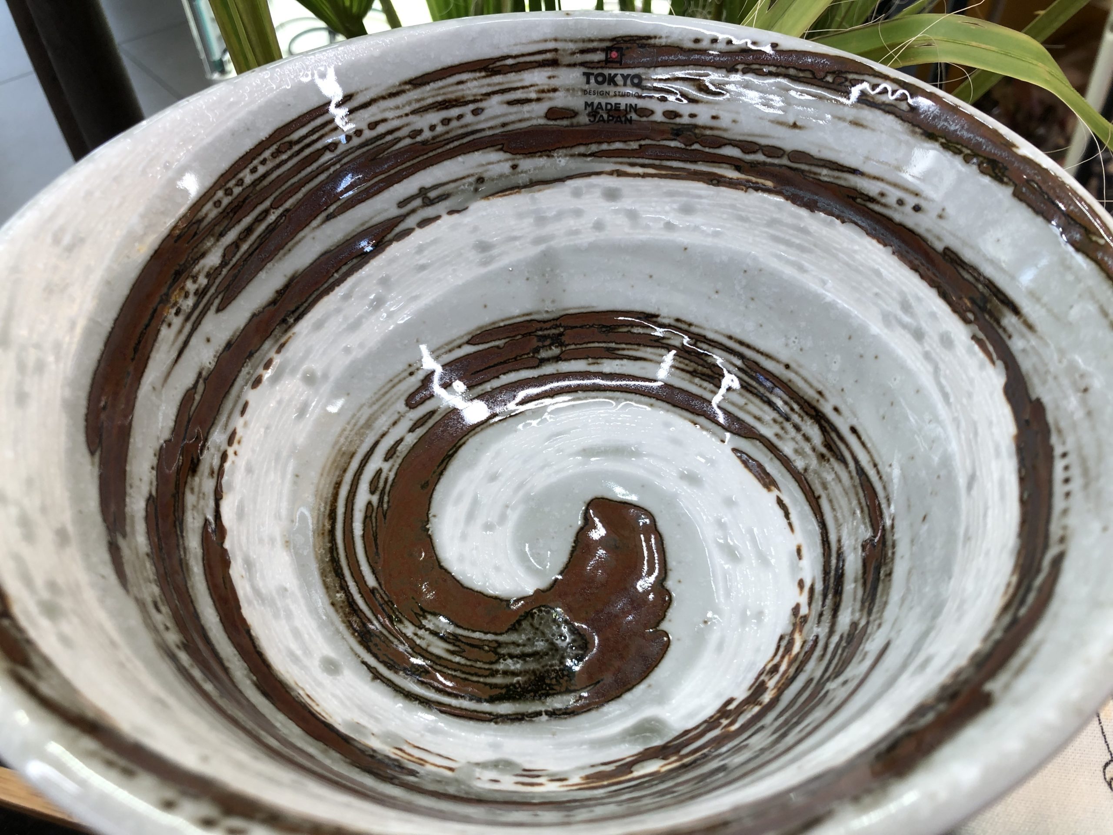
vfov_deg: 49.7
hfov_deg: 63.4
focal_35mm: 28
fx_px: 900
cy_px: 418
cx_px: 556
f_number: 1.8
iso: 25
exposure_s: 1/50
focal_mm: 3.99
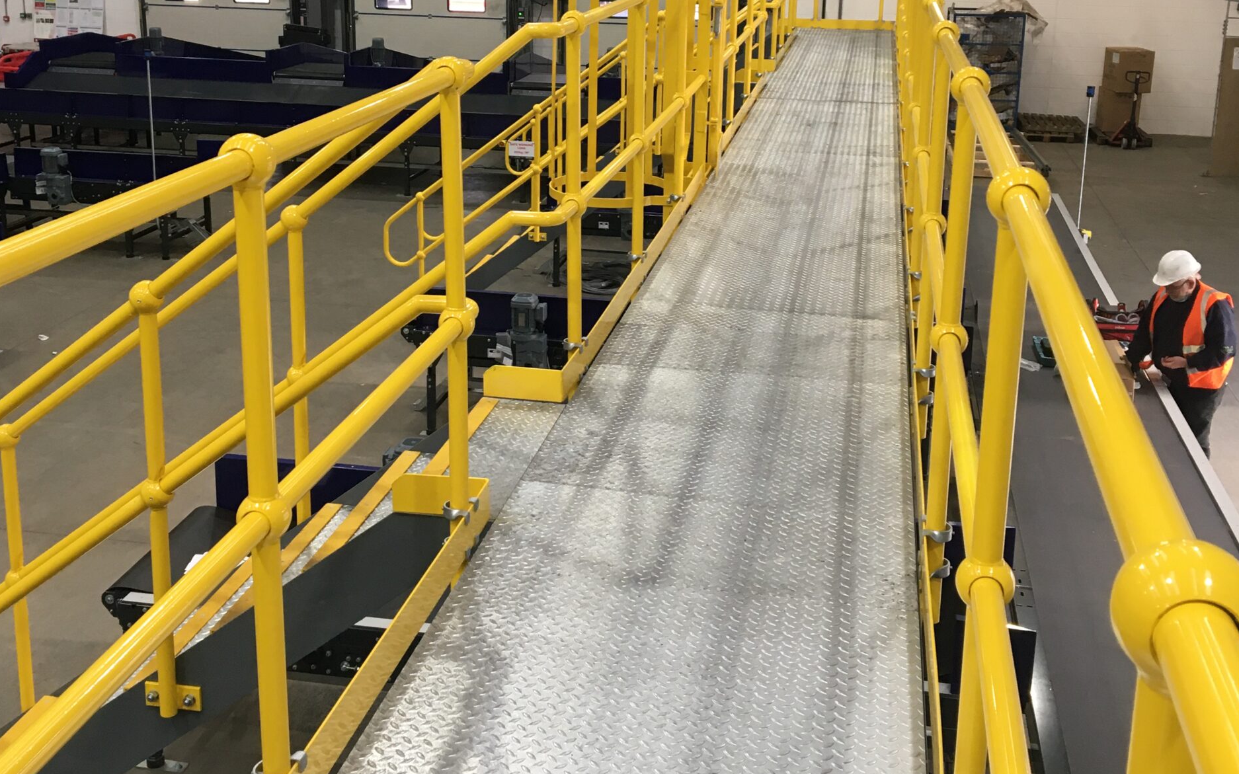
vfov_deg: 30.3
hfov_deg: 47.2
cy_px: 250
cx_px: 610
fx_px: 1418
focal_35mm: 42
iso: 40
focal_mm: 4.15
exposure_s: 1/33
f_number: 2.2
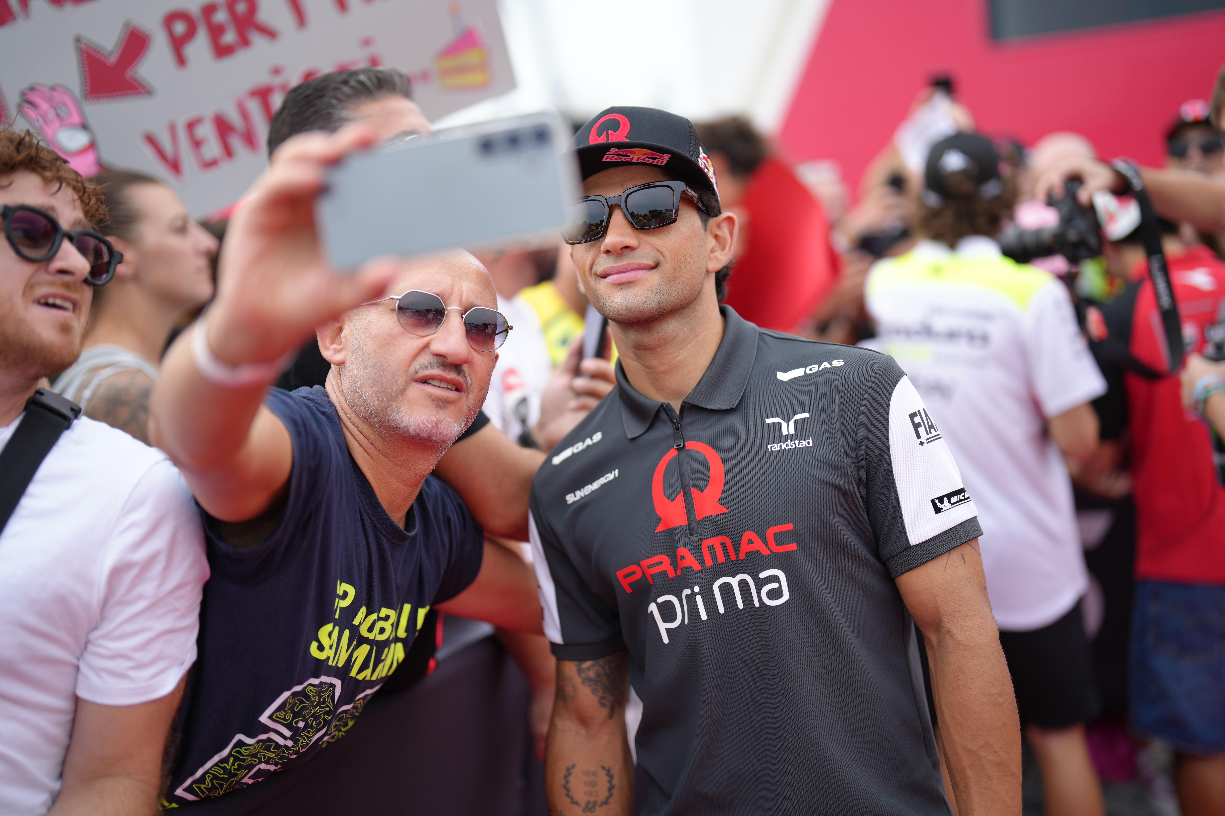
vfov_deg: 27.0
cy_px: 408
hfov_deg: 39.6
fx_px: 1701
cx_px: 612
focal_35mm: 50
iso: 100
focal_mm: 50
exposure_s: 1/2500
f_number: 1.2
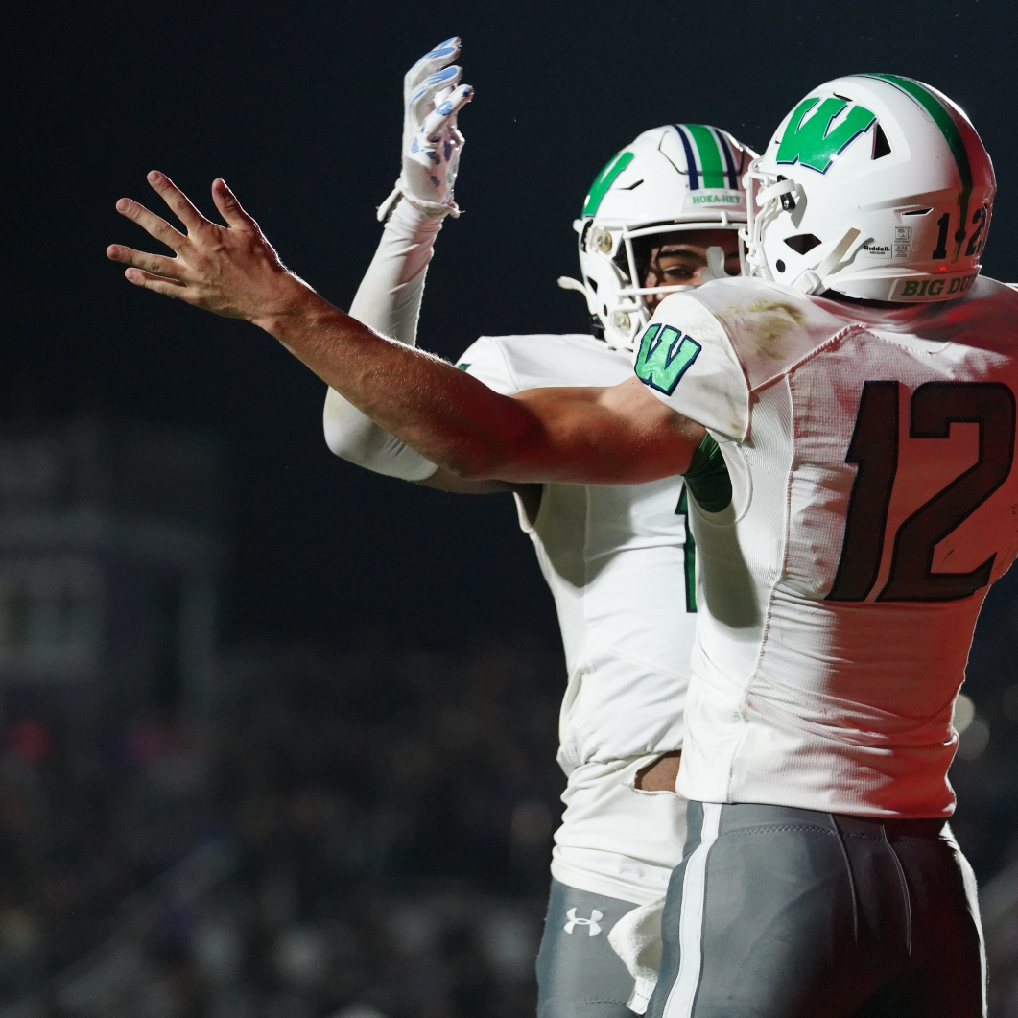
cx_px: 581
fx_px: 7120
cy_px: 509
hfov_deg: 8.2
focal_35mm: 214
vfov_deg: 8.2
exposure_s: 1/2000
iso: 12800
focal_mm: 167
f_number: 3.2
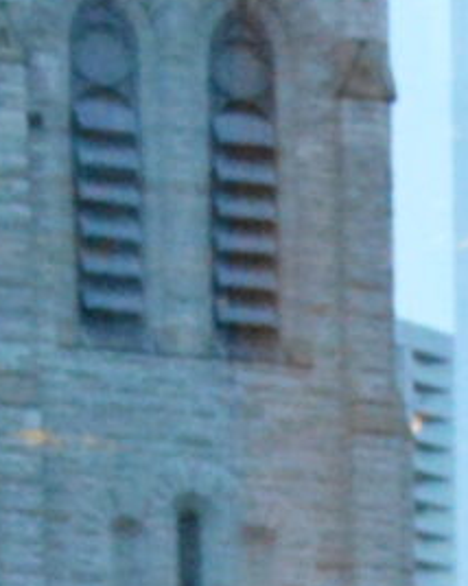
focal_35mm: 296
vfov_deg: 6.1
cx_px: 1402
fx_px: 5131
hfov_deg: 5.0
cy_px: 1741
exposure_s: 1/50
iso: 3200
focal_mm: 22
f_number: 3.8
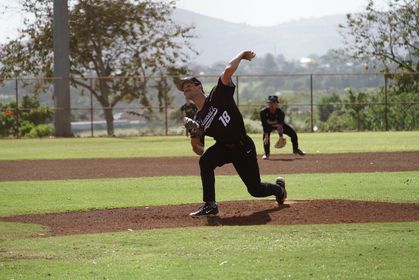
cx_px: 210
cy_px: 140
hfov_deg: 8.1
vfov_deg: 5.4
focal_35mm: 255
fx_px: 2970
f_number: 5.6
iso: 640
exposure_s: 1/2000
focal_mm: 170
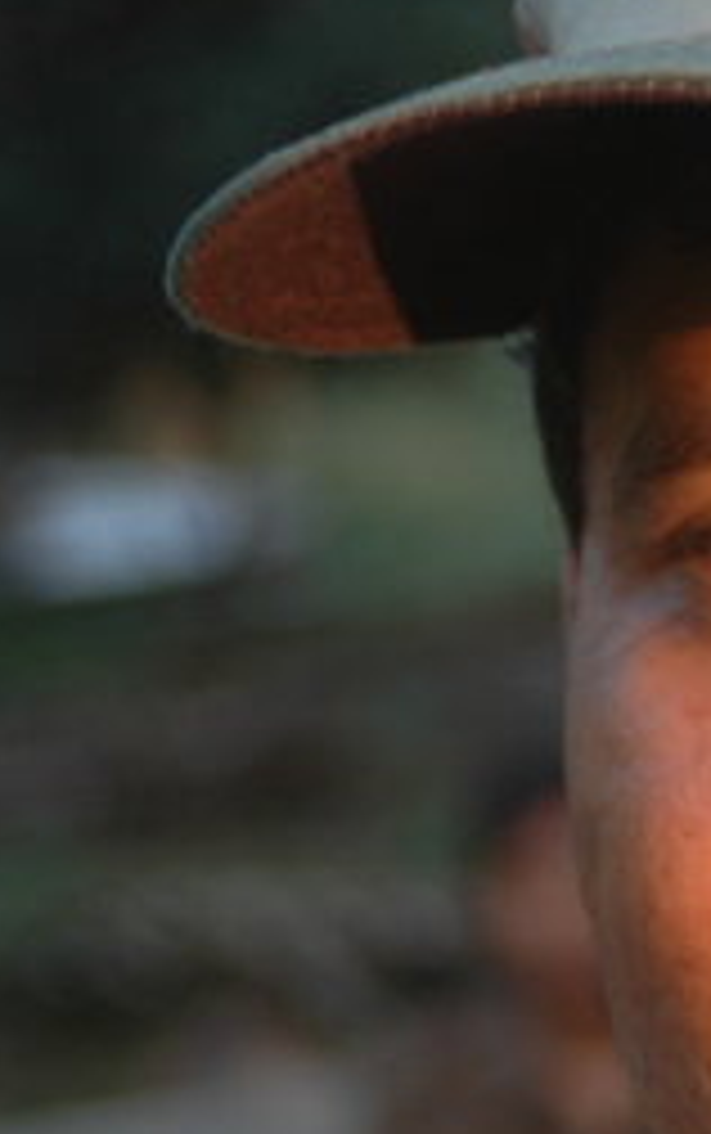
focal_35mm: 310
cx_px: 1044
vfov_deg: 6.8
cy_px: 497
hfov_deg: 4.2
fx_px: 9589
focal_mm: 50
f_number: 4.2
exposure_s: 1/60
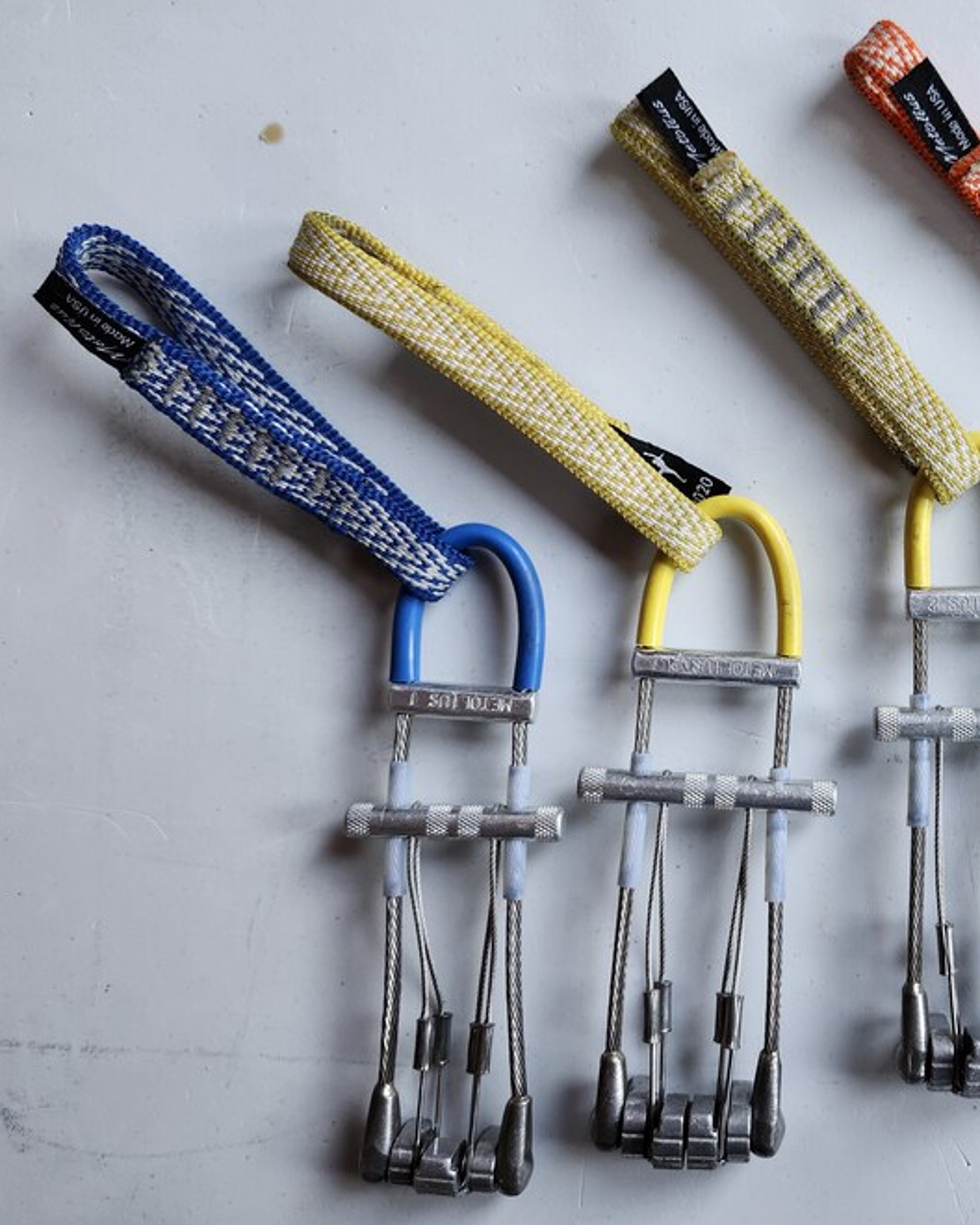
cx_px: 859
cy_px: 542
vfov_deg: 52.7
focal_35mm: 34
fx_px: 1233
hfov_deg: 40.5
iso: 200
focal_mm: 5.54
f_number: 1.8
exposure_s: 1/120
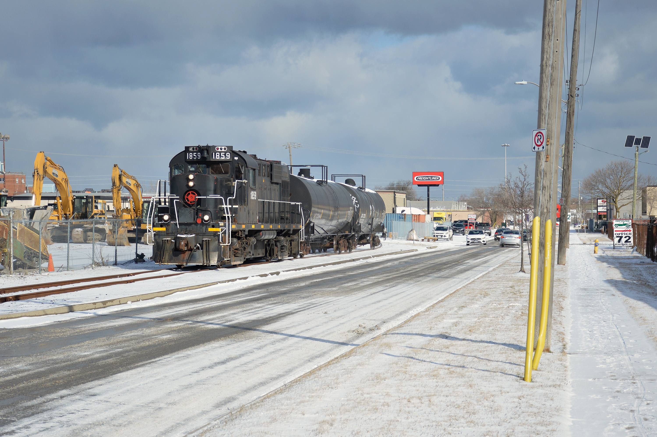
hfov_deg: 26.0
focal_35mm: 78
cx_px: 328
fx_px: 1422
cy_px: 218
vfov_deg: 17.5
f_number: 5.6
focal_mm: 52
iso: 100
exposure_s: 1/640
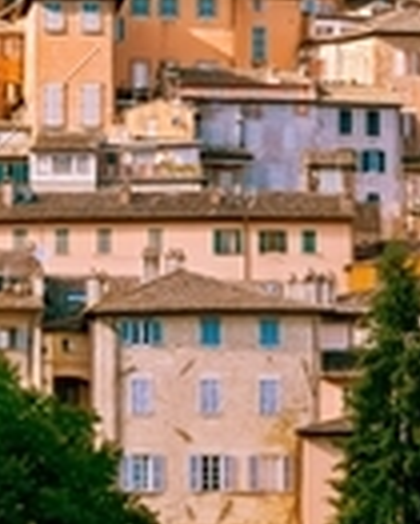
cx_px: 904
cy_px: 6
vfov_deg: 8.9
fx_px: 3337
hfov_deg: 6.9
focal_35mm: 215
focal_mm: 34
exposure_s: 1/320
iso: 200
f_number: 9
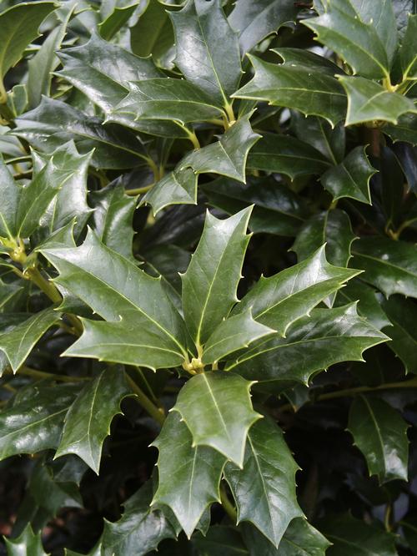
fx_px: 1252
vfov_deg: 25.0
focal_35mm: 78
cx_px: 208
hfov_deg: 18.9
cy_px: 278
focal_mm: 15.5
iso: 64
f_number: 3.6
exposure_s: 1/180
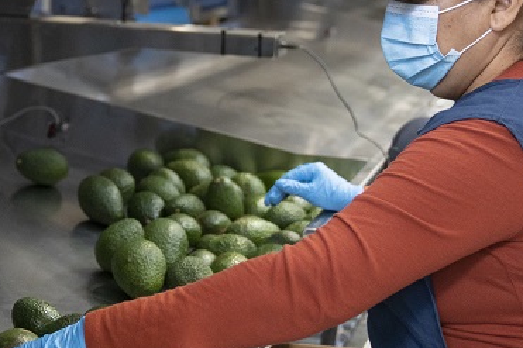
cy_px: 130
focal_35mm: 77
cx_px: 186
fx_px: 1118
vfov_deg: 17.7
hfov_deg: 26.2
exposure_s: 1/400
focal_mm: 34
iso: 2000
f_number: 2.8
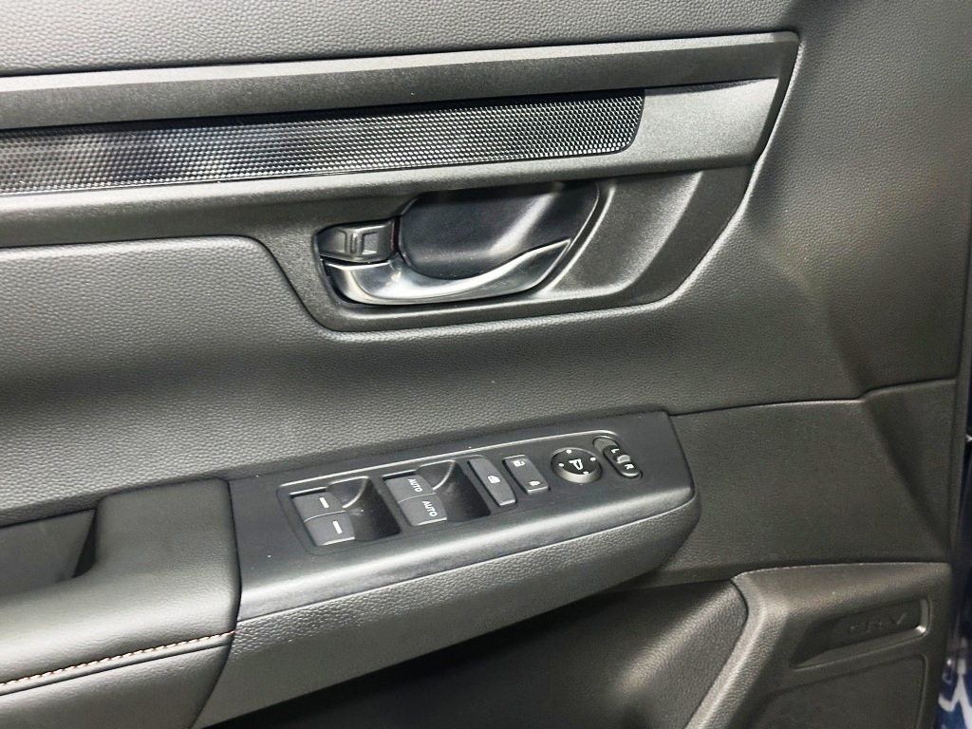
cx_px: 486
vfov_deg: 30.3
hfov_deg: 39.7
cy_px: 364
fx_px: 1348
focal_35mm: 48
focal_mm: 6.86
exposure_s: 1/30
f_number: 1.78
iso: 640
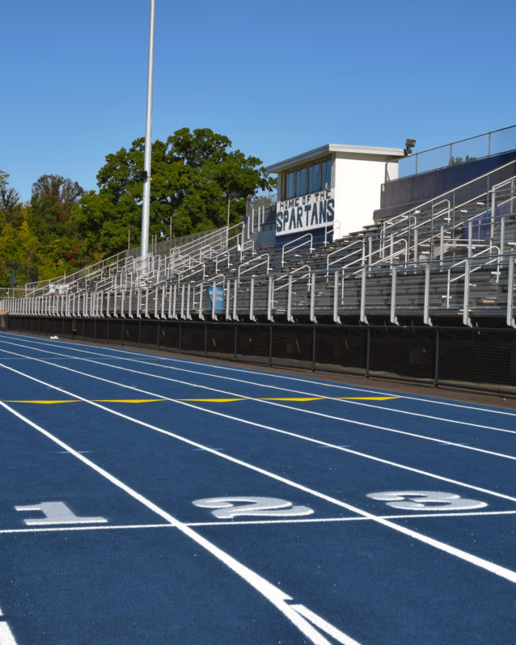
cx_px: 337
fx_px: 1375
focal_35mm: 72
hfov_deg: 21.2
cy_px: 322
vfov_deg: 26.4
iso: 200
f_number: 10
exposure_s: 1/400
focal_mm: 34
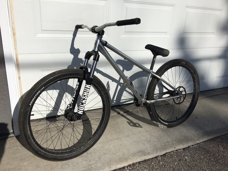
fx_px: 191
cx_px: 114
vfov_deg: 48.2
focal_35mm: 29
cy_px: 86
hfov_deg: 61.7
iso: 40
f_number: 2.2
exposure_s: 1/5128
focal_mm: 4.15
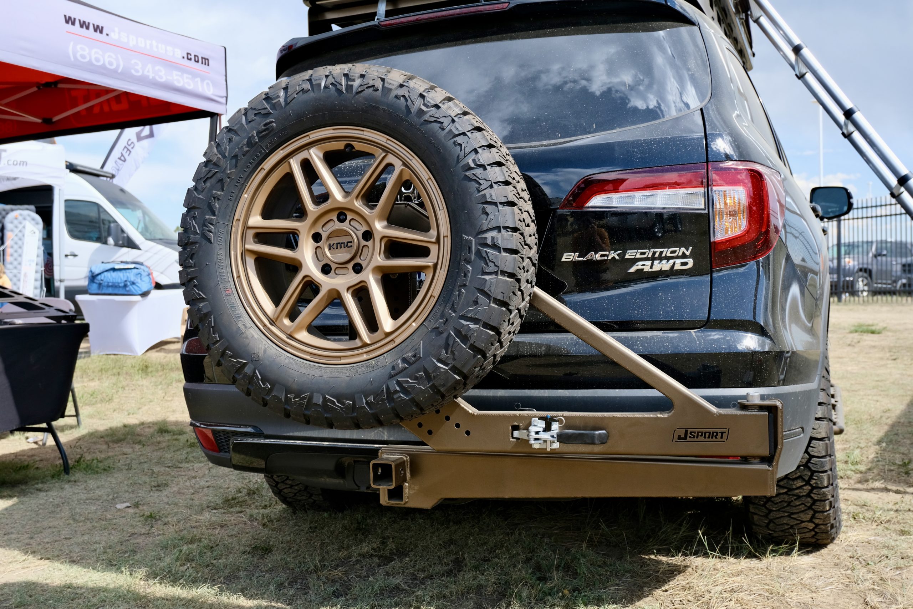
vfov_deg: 35.9
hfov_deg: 51.9
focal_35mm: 37
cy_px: 304
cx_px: 456
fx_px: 938
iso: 320
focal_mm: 24.9
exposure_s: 1/420
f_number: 5.6
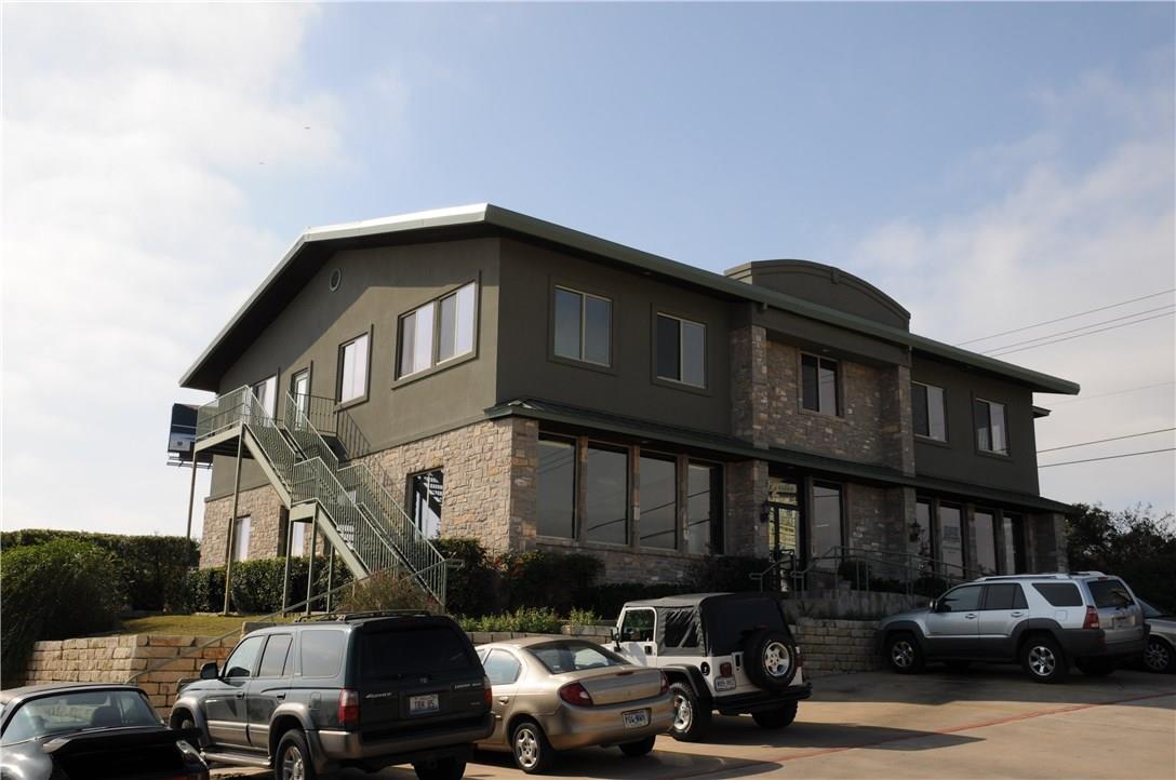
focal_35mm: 36
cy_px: 390
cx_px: 588
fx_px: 1174
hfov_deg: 53.2
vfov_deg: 36.8
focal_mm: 24
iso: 200
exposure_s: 1/320
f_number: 10
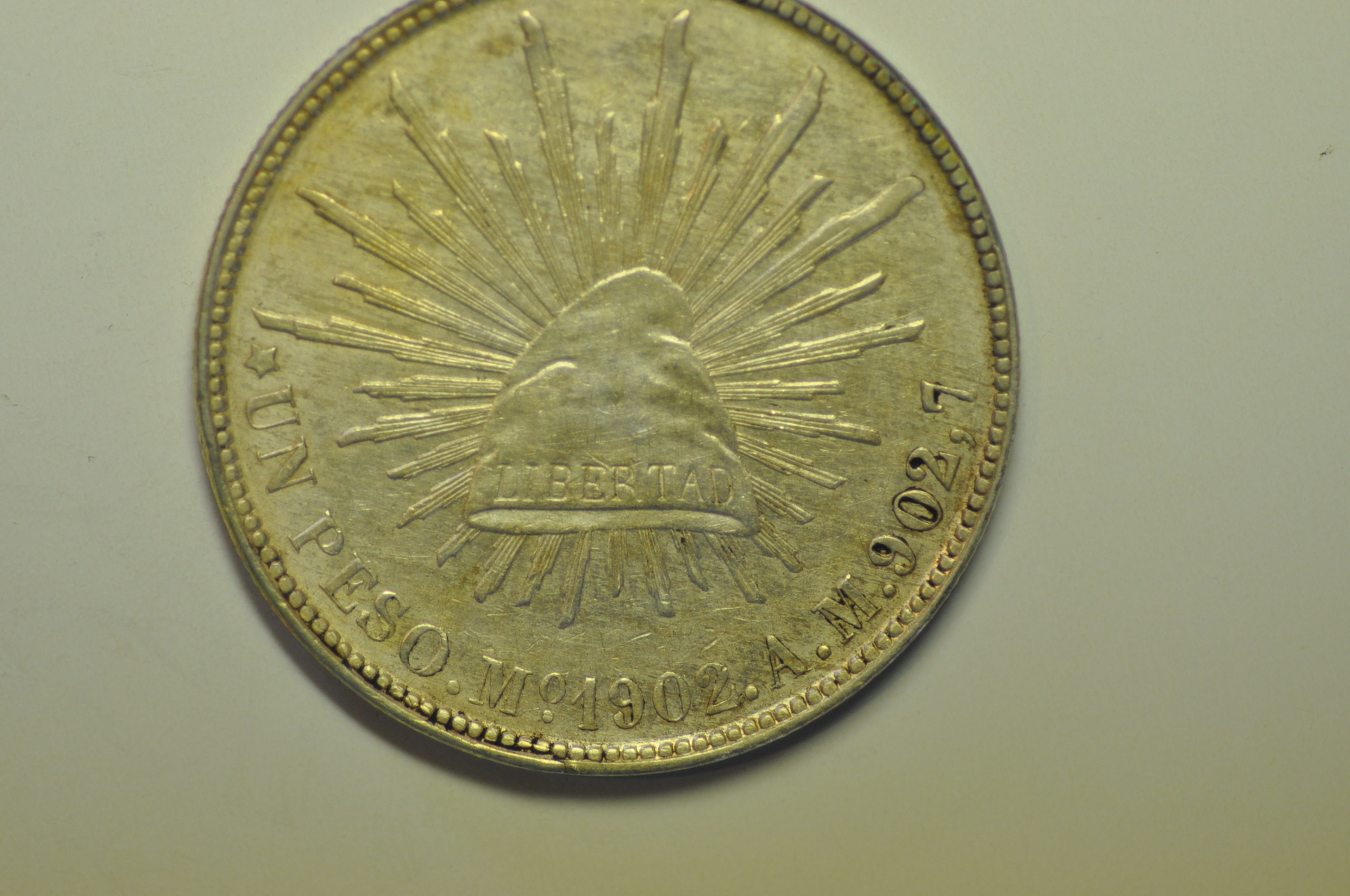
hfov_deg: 20.0
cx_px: 634
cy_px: 404
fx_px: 3820
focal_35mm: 102
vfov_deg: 13.4
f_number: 4
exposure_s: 1/250
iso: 400
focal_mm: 60
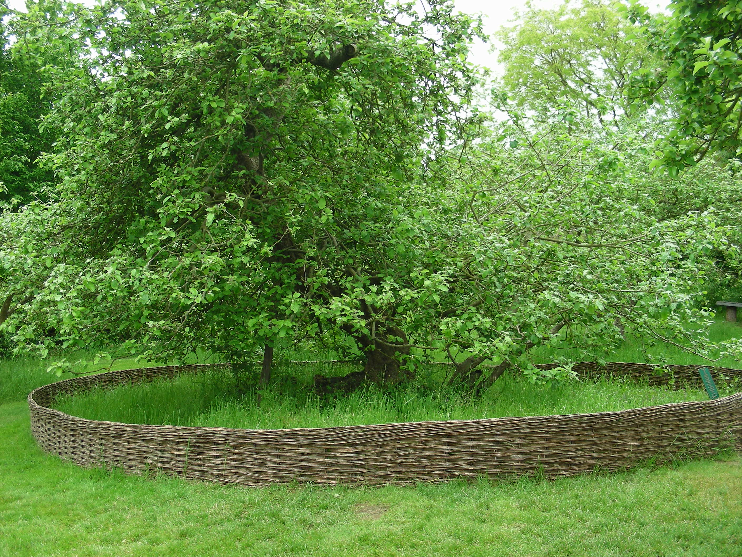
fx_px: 815
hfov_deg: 49.0
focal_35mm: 38
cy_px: 278
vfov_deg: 37.7
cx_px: 371
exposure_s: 1/88.5
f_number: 3.5
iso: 50
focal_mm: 6.3
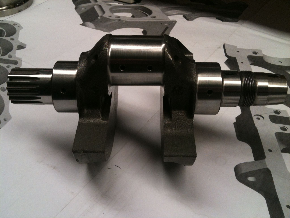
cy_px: 109
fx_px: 293
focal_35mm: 35
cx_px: 145
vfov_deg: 40.7
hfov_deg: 52.6
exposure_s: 1/120
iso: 80
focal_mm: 3.85
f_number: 2.8
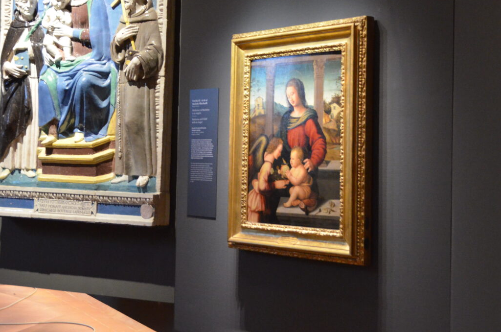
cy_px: 125
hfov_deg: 33.1
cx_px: 234
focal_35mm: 61
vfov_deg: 22.2
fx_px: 844
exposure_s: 1/30
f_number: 4
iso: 3200
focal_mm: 27
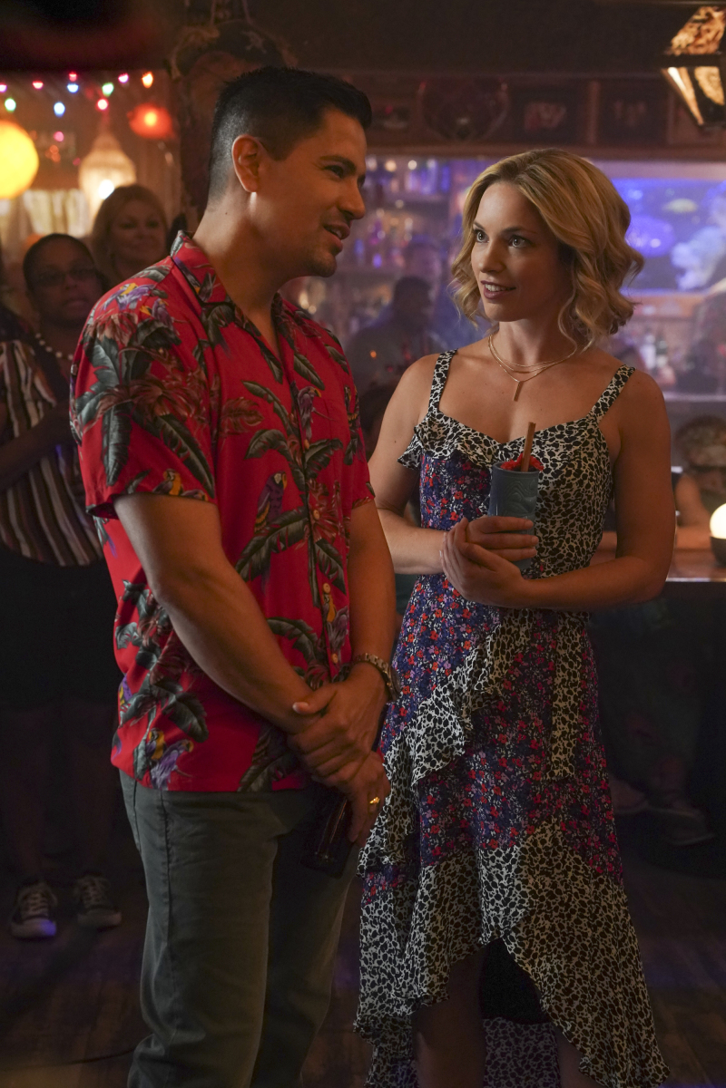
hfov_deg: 19.5
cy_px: 544
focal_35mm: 70
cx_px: 363
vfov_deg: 28.8
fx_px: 2117
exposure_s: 1/200
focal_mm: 70
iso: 5000
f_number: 4.5
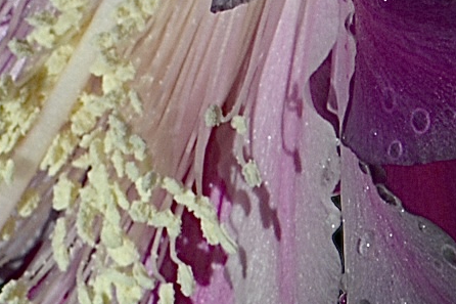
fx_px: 13451
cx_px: 263
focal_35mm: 1062
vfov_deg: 1.3
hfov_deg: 1.9
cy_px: -247
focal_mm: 105
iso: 100
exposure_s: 1/160
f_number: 13
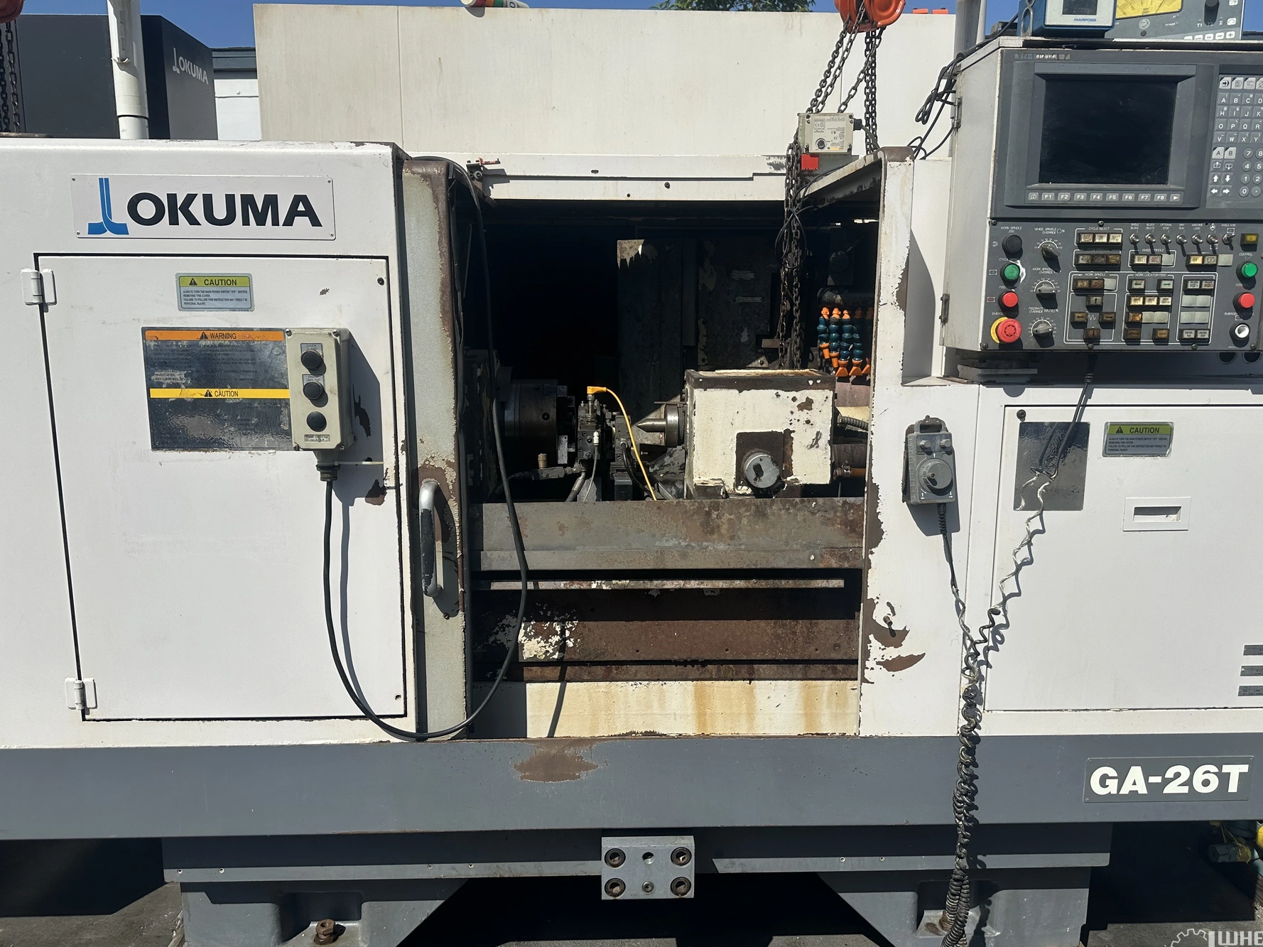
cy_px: 470
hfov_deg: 65.3
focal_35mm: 27
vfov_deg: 51.3
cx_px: 636
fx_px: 985
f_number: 1.78
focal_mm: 6.86
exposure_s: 1/7576
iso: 80
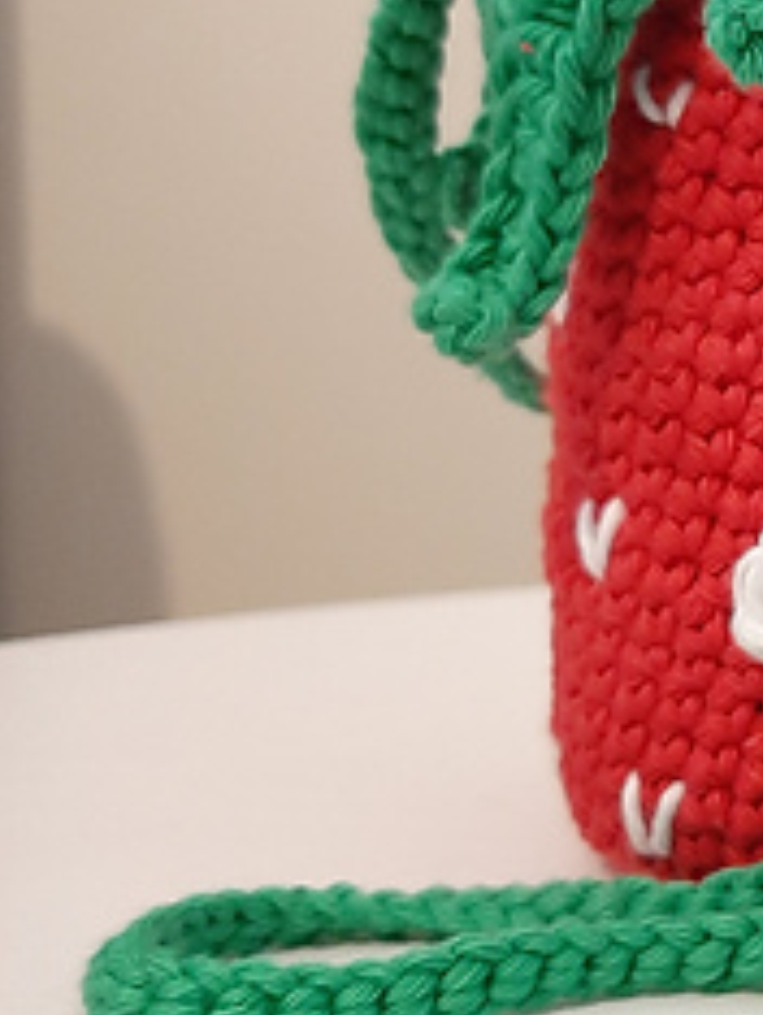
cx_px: 1032
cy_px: 494
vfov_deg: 27.4
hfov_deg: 19.0
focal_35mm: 71
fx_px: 2083
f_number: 1.7
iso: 320
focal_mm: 3.93
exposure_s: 1/25
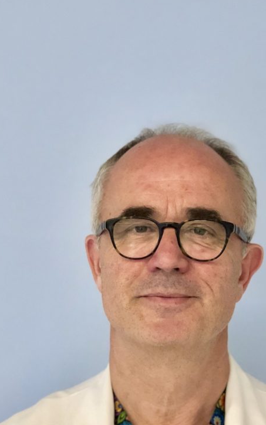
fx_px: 928
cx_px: 167
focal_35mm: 80
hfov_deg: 16.3
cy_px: 256
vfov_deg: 25.8
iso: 400
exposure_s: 1/33
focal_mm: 6.6
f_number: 2.8
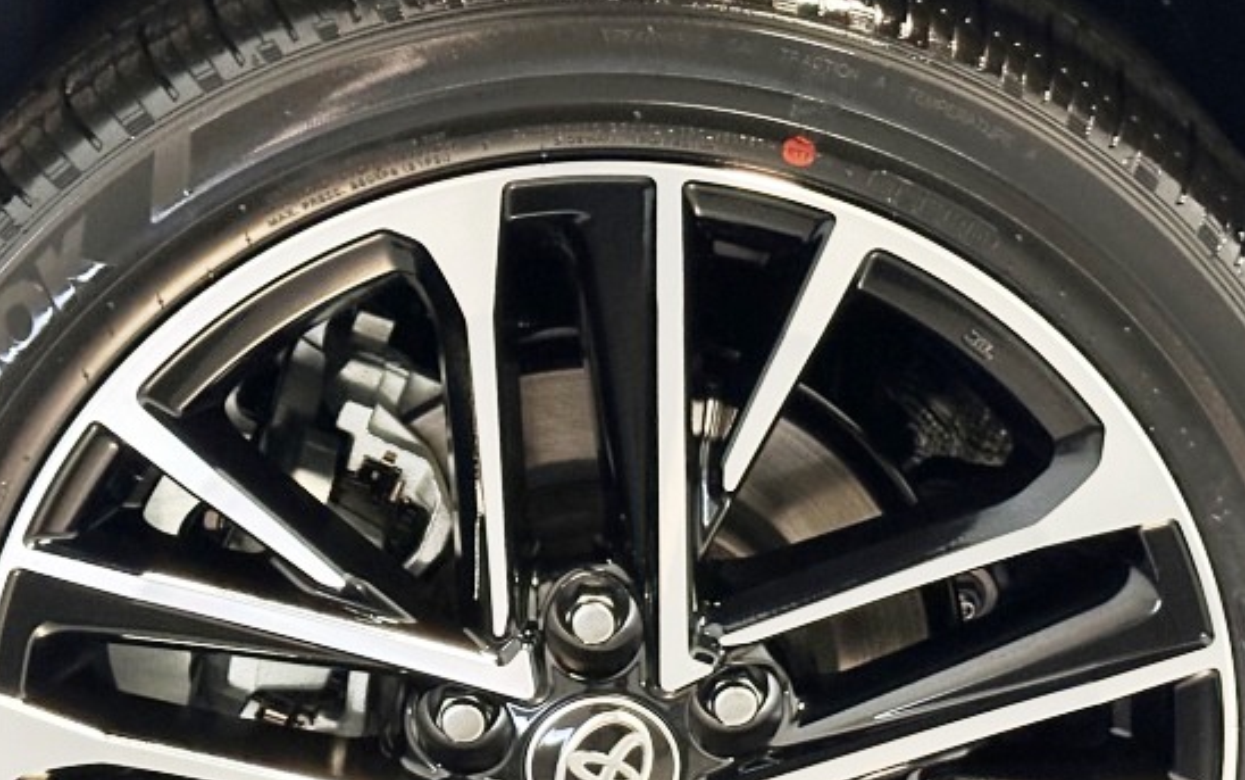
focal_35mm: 95
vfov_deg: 13.6
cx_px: 591
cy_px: 714
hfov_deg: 21.9
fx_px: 3225
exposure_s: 1/30
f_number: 1.78
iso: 640
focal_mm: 6.86
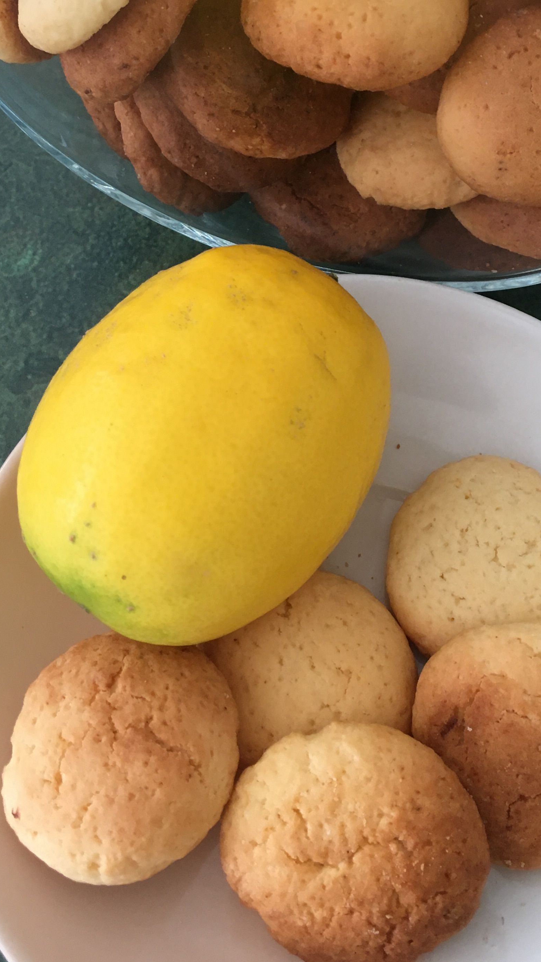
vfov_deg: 43.5
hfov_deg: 25.8
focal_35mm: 46
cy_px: 272
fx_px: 1173
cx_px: 383
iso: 125
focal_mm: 4.15
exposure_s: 1/33
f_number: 2.2
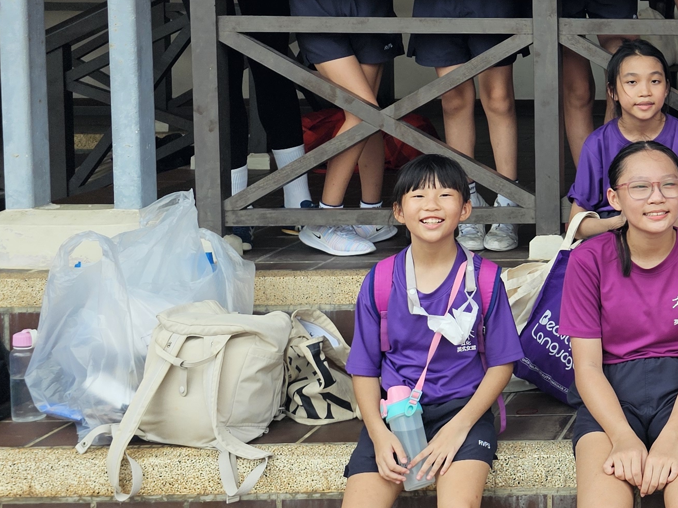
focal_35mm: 70
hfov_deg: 23.5
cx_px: 950
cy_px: 75
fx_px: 1371
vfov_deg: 20.7
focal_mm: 6.3
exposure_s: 1/195
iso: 10
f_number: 1.7
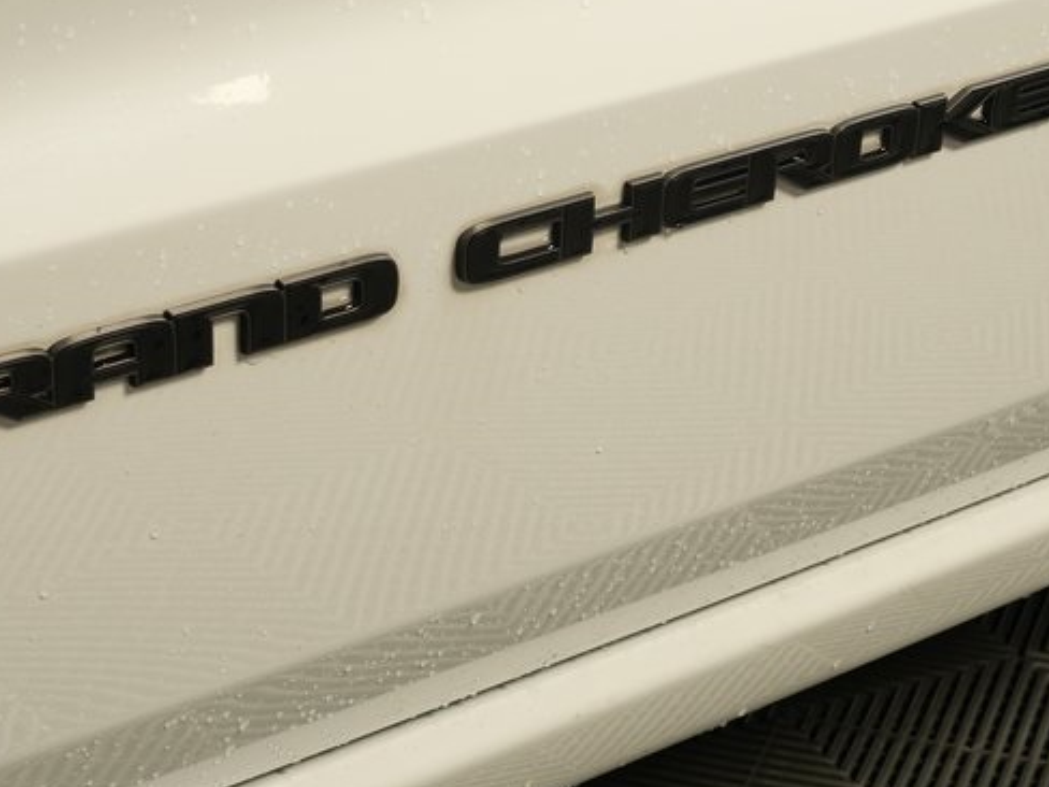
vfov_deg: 17.6
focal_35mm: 84
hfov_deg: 23.3
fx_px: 2546
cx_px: 593
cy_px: 350
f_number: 5.6
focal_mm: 20
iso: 250
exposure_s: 1/200
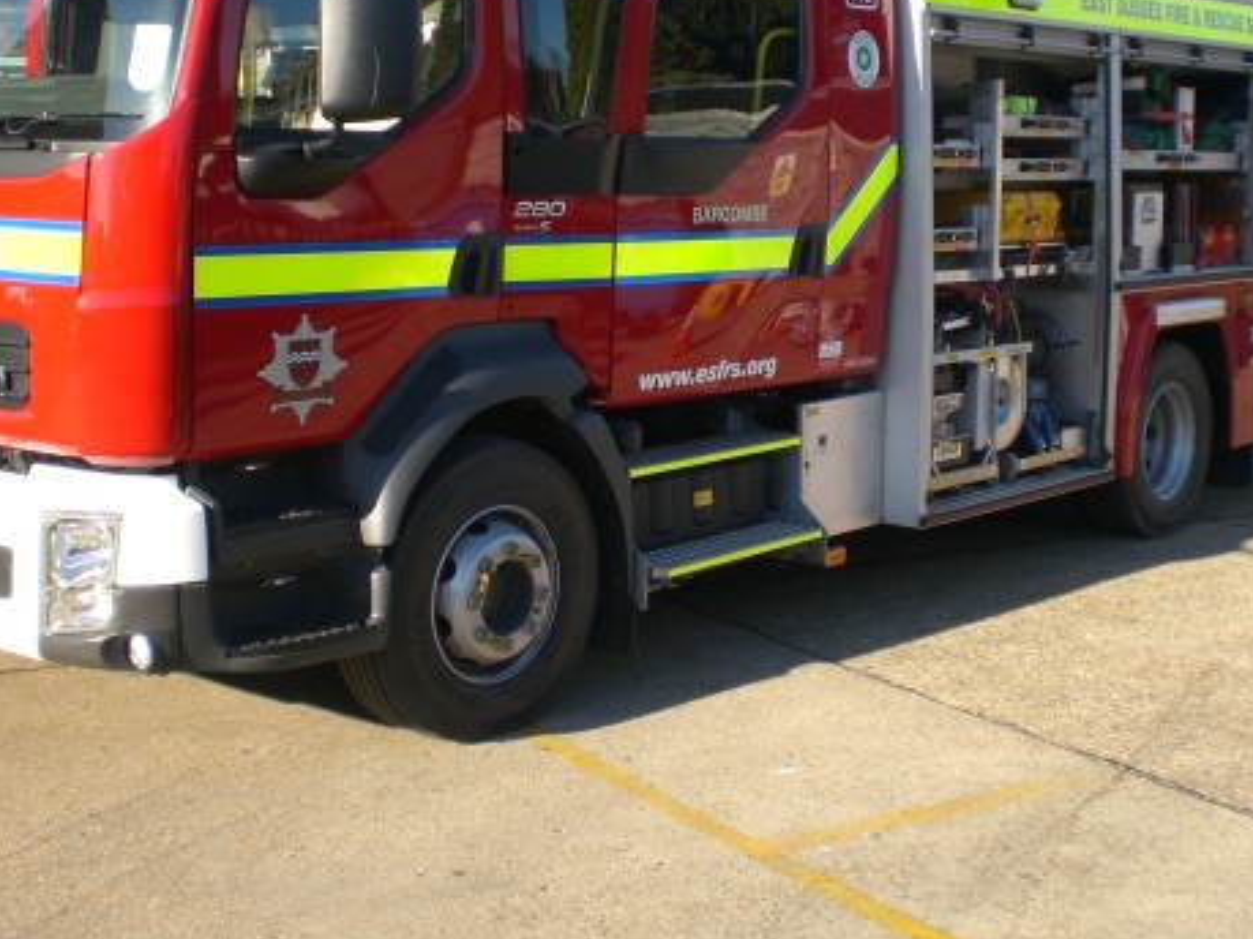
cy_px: 308
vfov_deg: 27.3
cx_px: 606
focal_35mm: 53
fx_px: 1918
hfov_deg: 36.2
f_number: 3.1
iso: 50
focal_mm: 6.3
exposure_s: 1/400
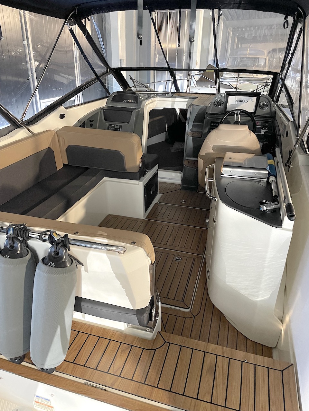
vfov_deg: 67.3
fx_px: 309
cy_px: 206
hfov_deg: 53.1
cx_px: 154
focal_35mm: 26
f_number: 1.6
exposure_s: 1/33
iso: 640
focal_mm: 4.2
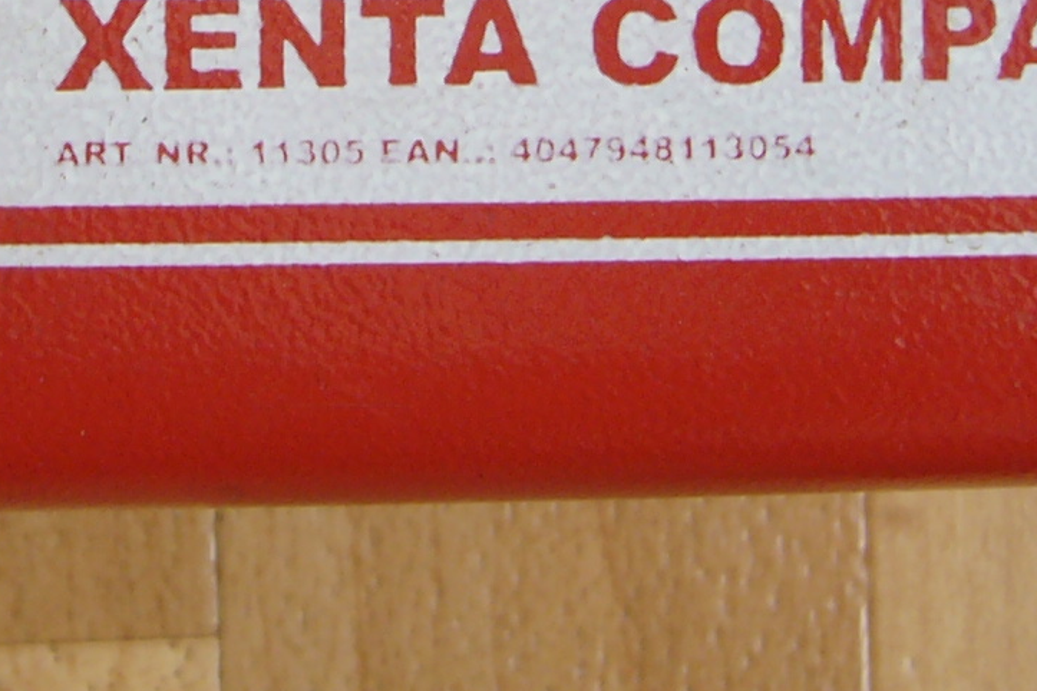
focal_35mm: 116
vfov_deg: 11.1
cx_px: 234
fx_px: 3341
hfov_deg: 17.5
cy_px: -532
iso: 100
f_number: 2.8
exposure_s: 1/50
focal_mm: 5.8
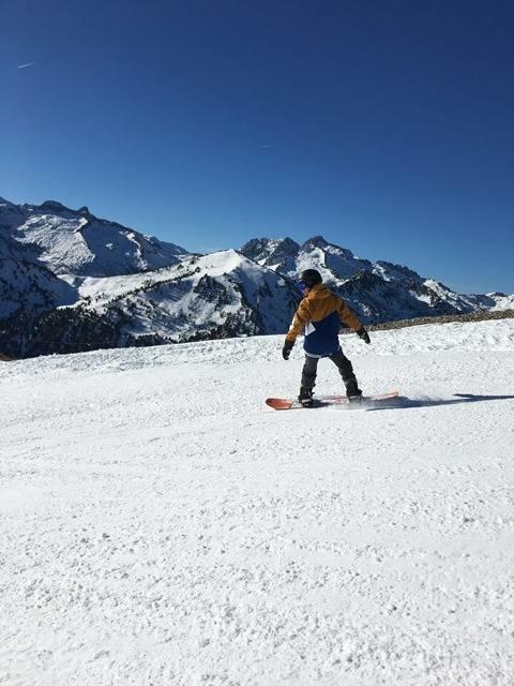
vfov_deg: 61.7
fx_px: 574
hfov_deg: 48.2
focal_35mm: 29
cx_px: 257
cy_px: 343
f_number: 2.2
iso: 25
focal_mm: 4.15
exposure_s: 1/4525
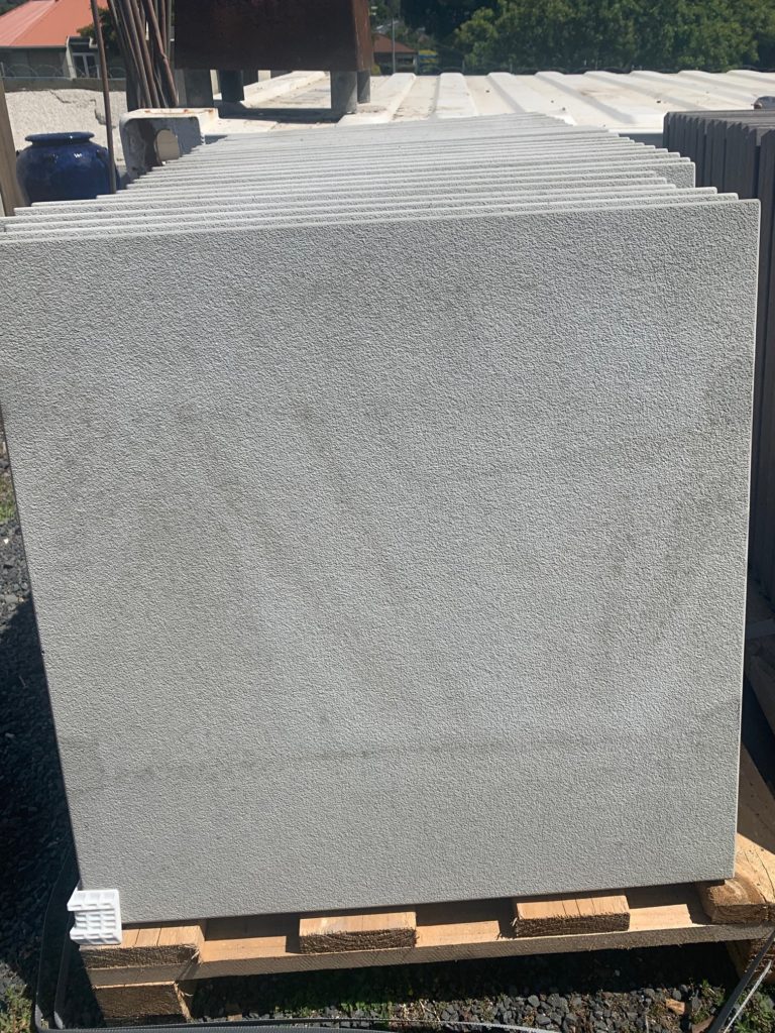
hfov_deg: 53.1
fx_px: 776
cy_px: 516
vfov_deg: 67.3
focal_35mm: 26
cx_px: 388
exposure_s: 1/4673
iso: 25
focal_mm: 4.25
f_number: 1.8
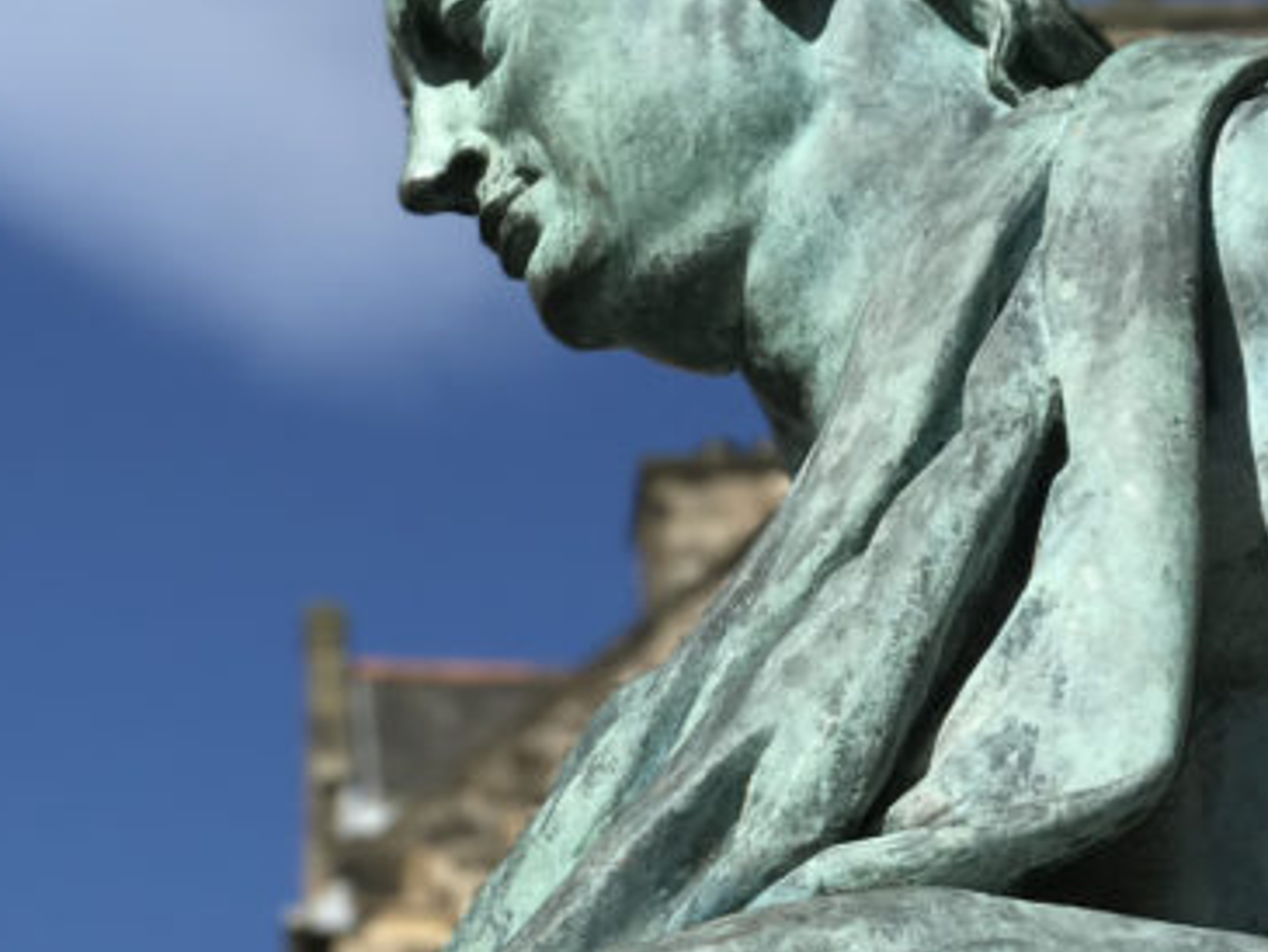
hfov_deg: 12.1
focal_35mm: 160
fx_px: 5863
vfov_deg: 9.2
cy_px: 830
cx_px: -188
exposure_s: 1/1140
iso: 20
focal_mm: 6.6
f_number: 2.8
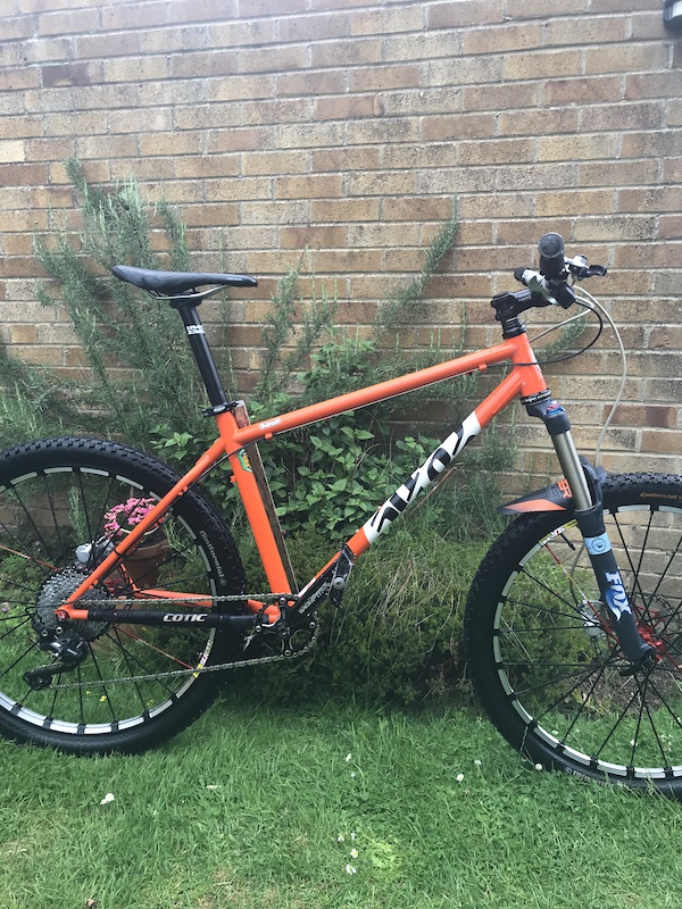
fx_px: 736
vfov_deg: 63.4
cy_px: 454
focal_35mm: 28
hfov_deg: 49.7
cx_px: 341
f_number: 1.8
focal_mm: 3.99
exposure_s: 1/199
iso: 20
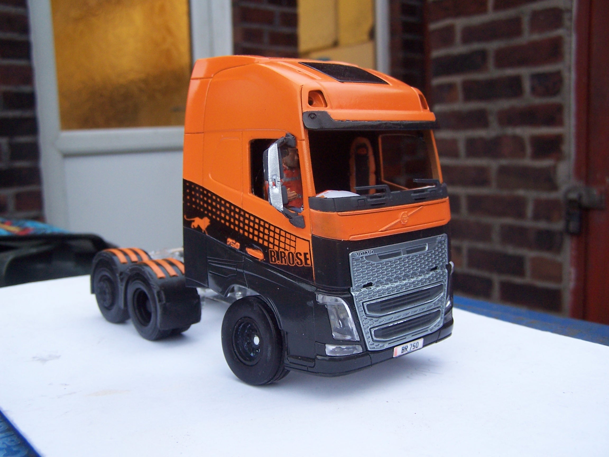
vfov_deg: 37.7
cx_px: 304
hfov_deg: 49.0
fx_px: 669
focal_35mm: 38
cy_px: 228
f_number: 2.8
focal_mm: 6.3
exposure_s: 1/30
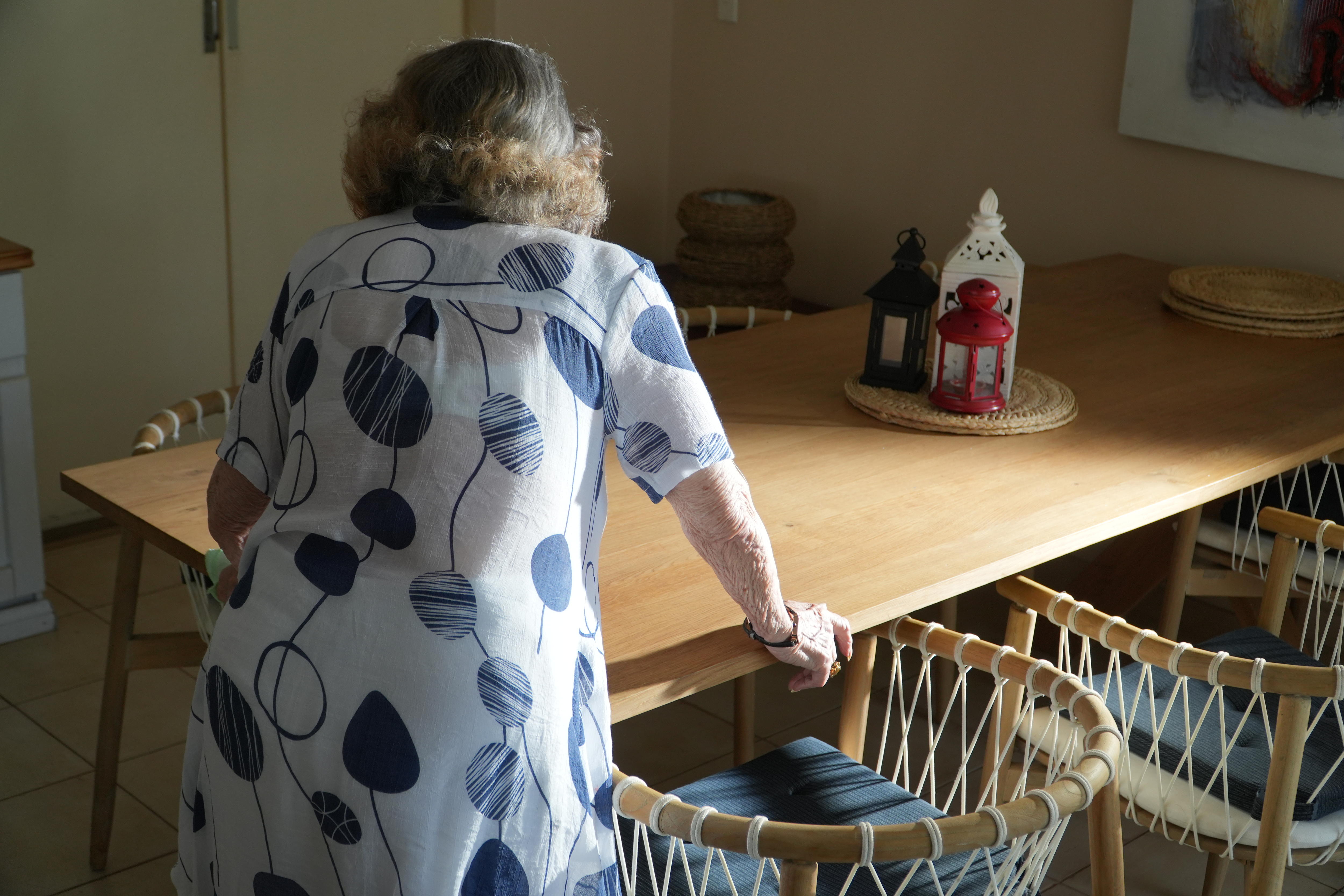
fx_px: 1680
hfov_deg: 43.6
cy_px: 448
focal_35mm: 45
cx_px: 672
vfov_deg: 29.9
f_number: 4
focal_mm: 30
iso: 400
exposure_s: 1/100
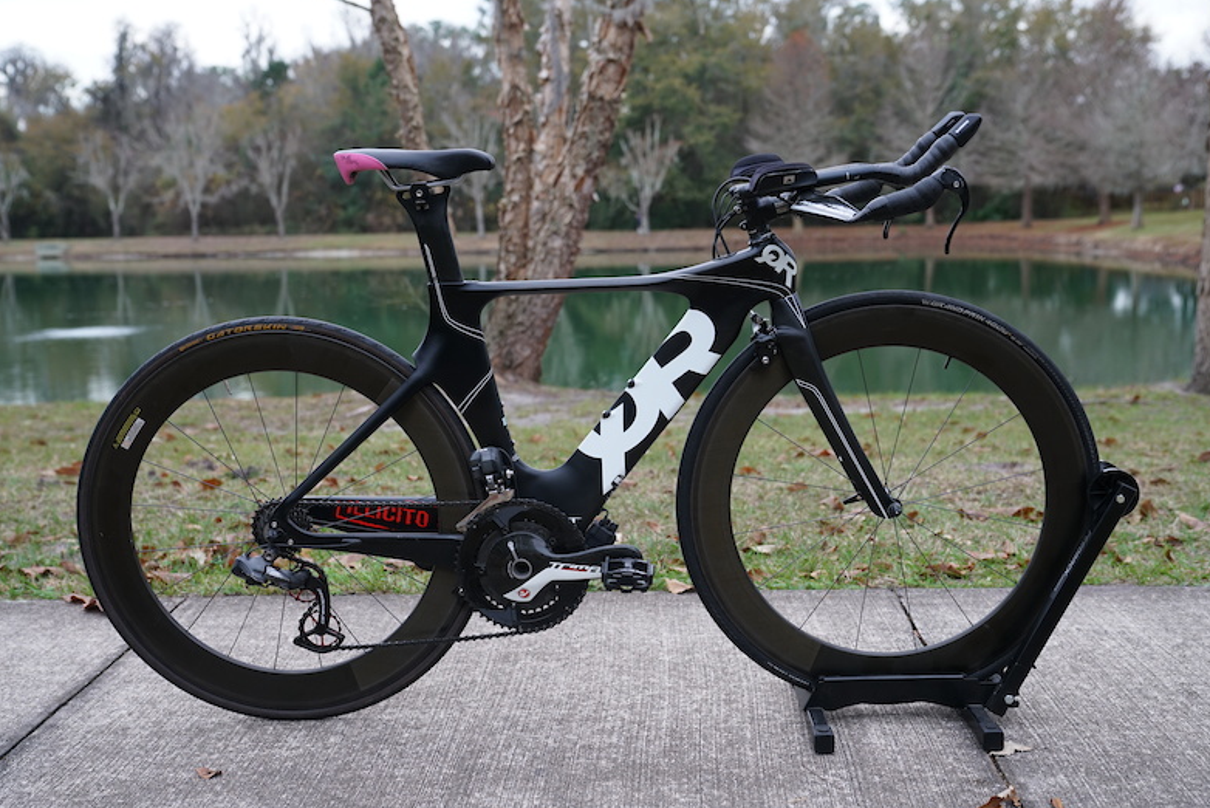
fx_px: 1479
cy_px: 402
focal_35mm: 44
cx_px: 610
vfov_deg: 30.5
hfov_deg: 44.5
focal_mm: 43
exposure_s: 1/160
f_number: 4
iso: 640
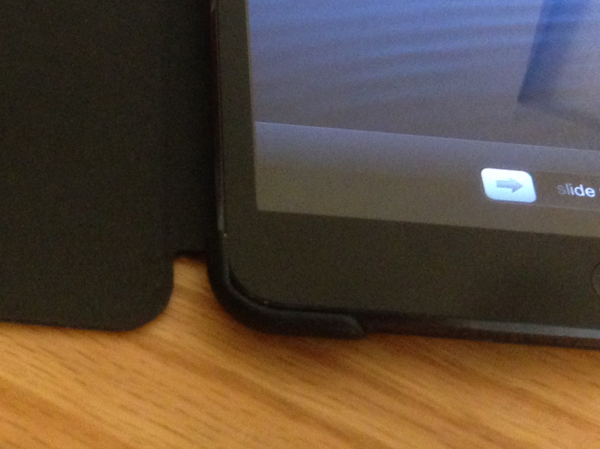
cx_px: 181
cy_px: -43
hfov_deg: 23.7
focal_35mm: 82
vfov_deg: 17.4
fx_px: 1421
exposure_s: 1/20
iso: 400
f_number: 2.4
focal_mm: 4.13
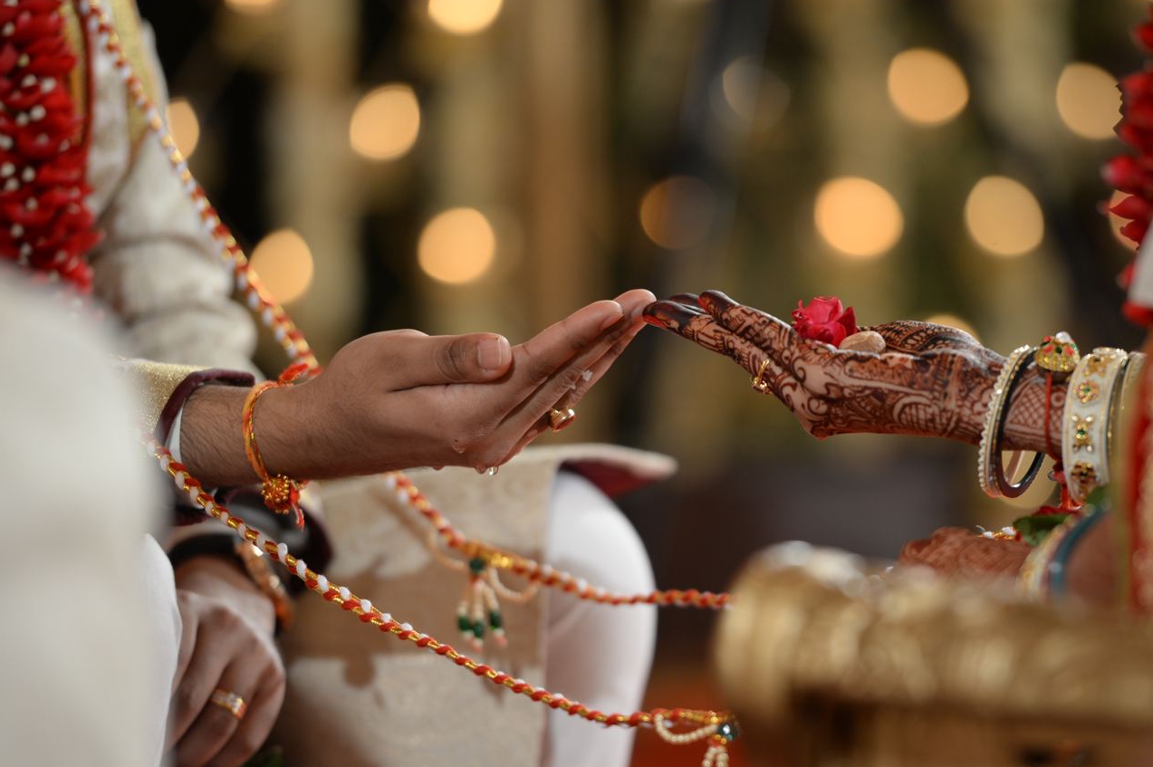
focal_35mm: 255
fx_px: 8162
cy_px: 477
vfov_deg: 5.4
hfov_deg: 8.1
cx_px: 701
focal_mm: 200
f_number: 2.8
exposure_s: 1/160
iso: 640
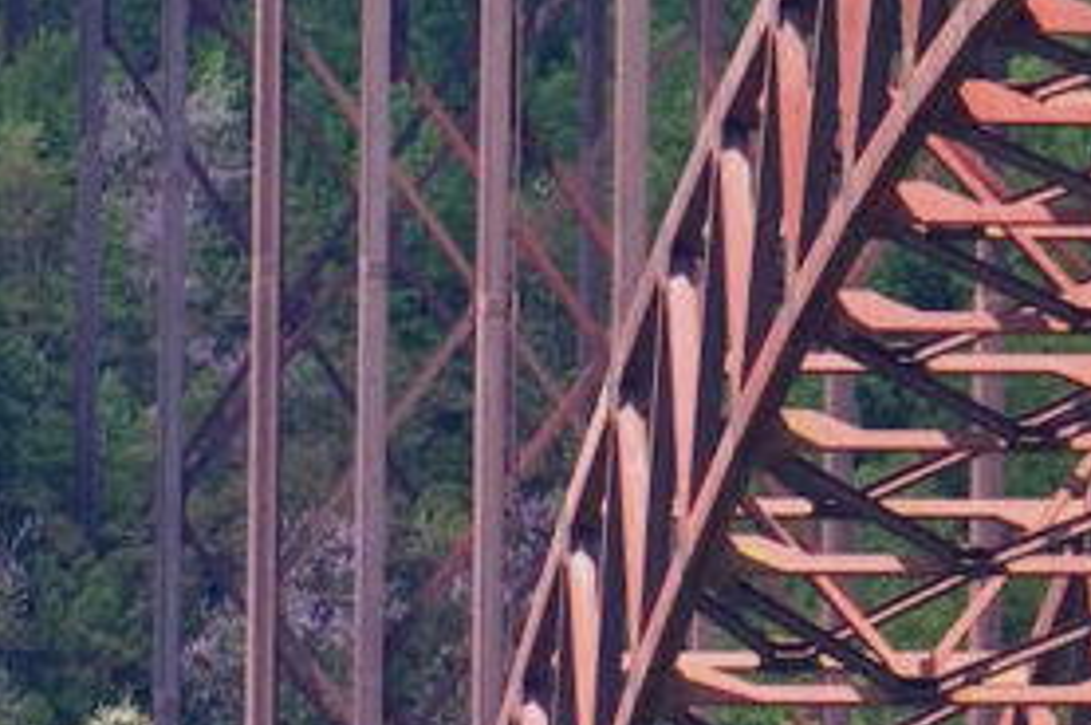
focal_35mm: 444
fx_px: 13440
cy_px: -152
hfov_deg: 4.6
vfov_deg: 3.1
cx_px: 1635
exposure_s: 1/320
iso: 400
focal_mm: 80
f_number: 7.1
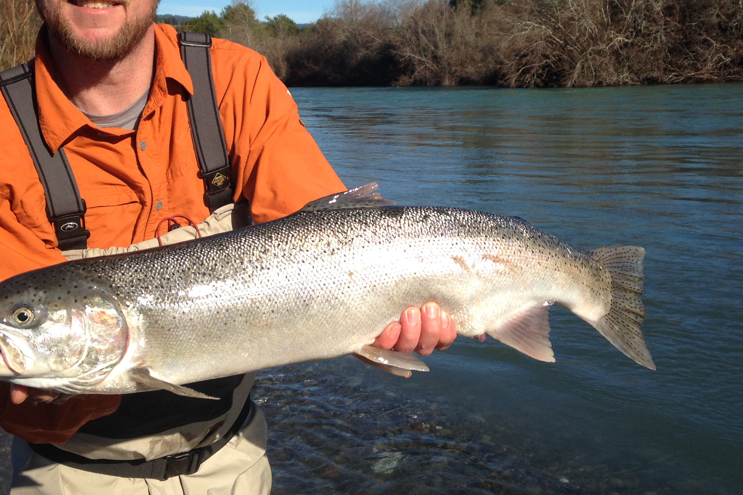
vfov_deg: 27.8
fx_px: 991
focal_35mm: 48
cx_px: 362
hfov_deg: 41.1
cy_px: 142
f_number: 2.4
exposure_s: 1/1748
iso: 50
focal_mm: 4.12
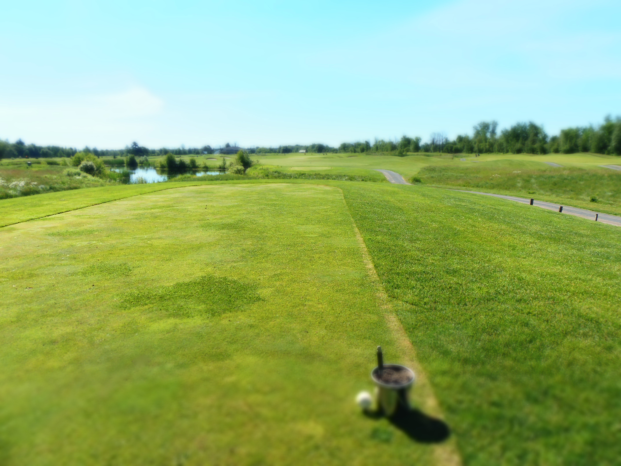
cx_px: 310
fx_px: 431
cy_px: 233
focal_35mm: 24
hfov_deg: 71.6
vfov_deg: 56.8
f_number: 2.9
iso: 64
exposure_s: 1/800
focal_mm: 4.3
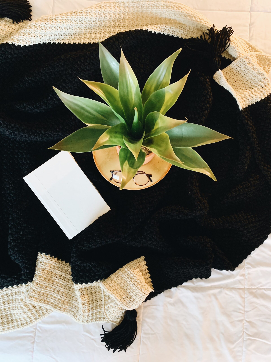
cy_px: 181
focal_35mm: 26
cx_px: 136
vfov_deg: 67.3
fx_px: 271
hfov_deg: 53.1
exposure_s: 1/30
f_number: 1.8
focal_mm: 4.25
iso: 500
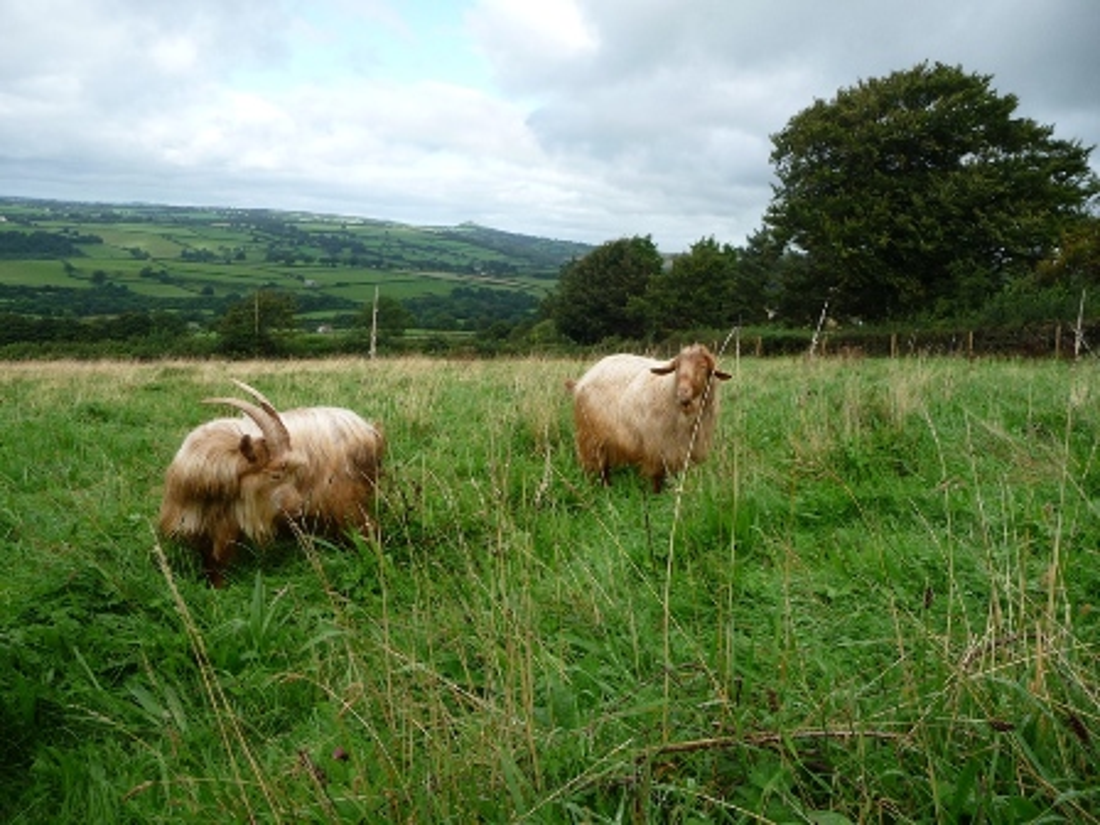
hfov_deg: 63.4
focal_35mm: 28
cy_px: 412
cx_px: 550
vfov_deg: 49.7
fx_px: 890
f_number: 3.3
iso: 100
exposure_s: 1/500
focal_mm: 4.7
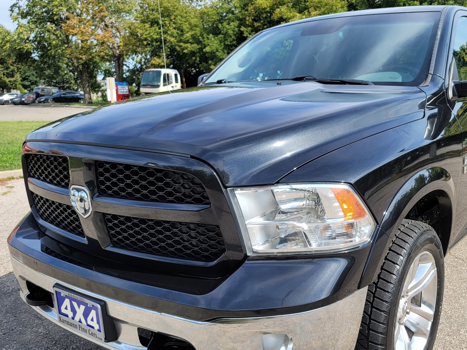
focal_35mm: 34
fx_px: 459
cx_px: 280
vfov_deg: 41.6
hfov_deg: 53.6
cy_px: 208
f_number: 1.8
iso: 20
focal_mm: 7
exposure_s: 1/562
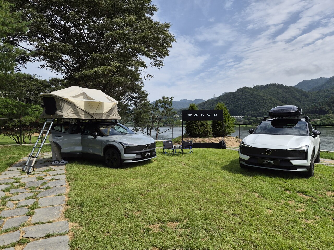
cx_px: 167
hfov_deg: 73.9
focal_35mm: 23
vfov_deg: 58.9
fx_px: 222
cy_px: 125
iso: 80
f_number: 1.8
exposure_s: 1/6800
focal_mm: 5.4
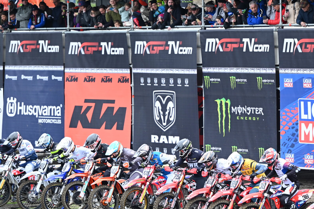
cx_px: 194
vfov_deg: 5.8
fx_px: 2048
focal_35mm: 235
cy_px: 162
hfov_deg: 8.8
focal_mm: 145
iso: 500
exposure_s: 1/1000
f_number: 2.8
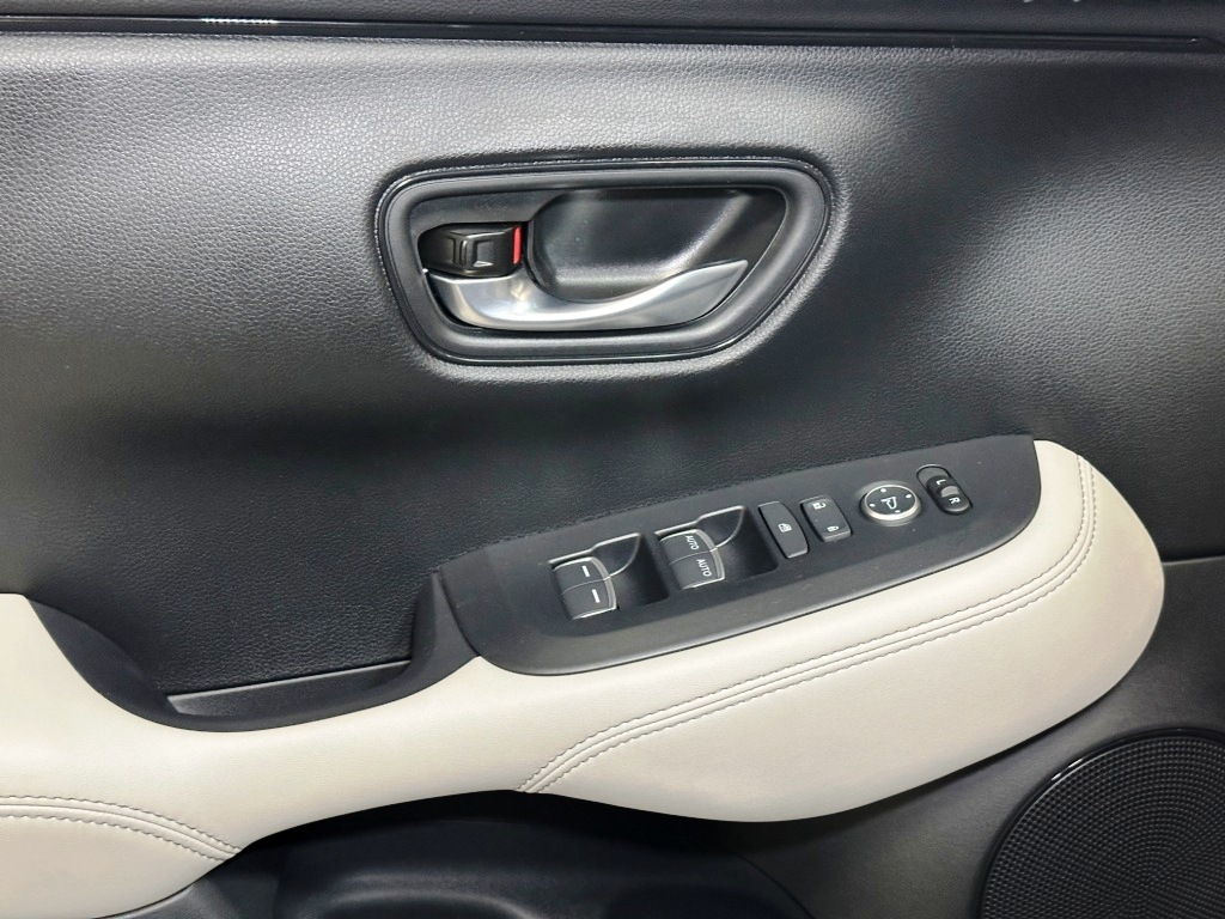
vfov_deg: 30.3
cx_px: 612
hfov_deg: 39.7
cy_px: 460
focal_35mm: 48
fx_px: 1699
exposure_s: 1/40
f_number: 1.78
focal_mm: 6.86
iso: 500
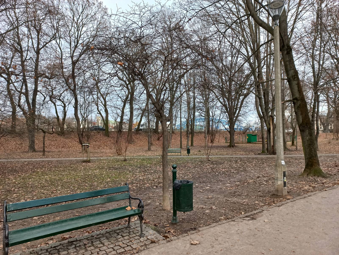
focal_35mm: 25
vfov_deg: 54.9
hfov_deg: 69.4
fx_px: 245
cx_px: 170
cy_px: 128
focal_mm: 4.6
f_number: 1.8
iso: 64
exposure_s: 1/50
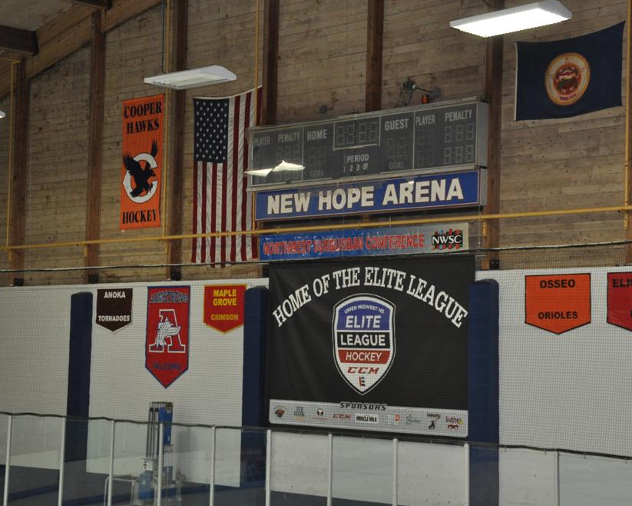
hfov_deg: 22.7
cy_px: 245
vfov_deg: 18.3
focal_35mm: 84
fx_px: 1571
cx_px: 380
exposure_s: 1/60
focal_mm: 48
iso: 1000
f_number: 4.8
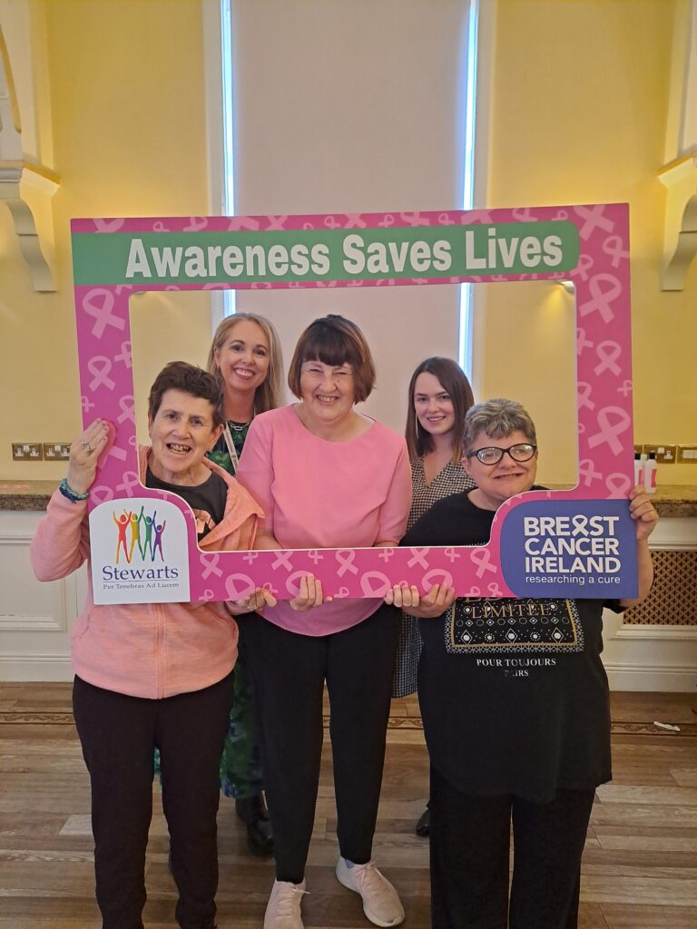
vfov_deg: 69.4
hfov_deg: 54.9
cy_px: 464
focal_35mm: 25
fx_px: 671
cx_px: 348
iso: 320
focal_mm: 4.65
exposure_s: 1/25
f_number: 1.8
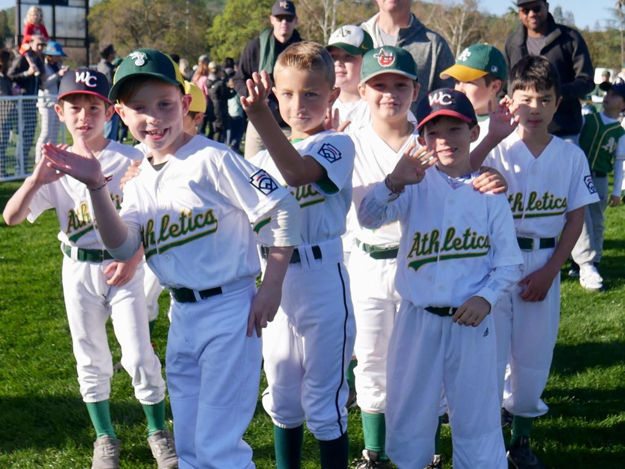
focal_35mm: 28
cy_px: 234
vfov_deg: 49.8
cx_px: 312
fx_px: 506
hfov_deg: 63.4
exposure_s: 1/1000
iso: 200
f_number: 4
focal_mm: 14
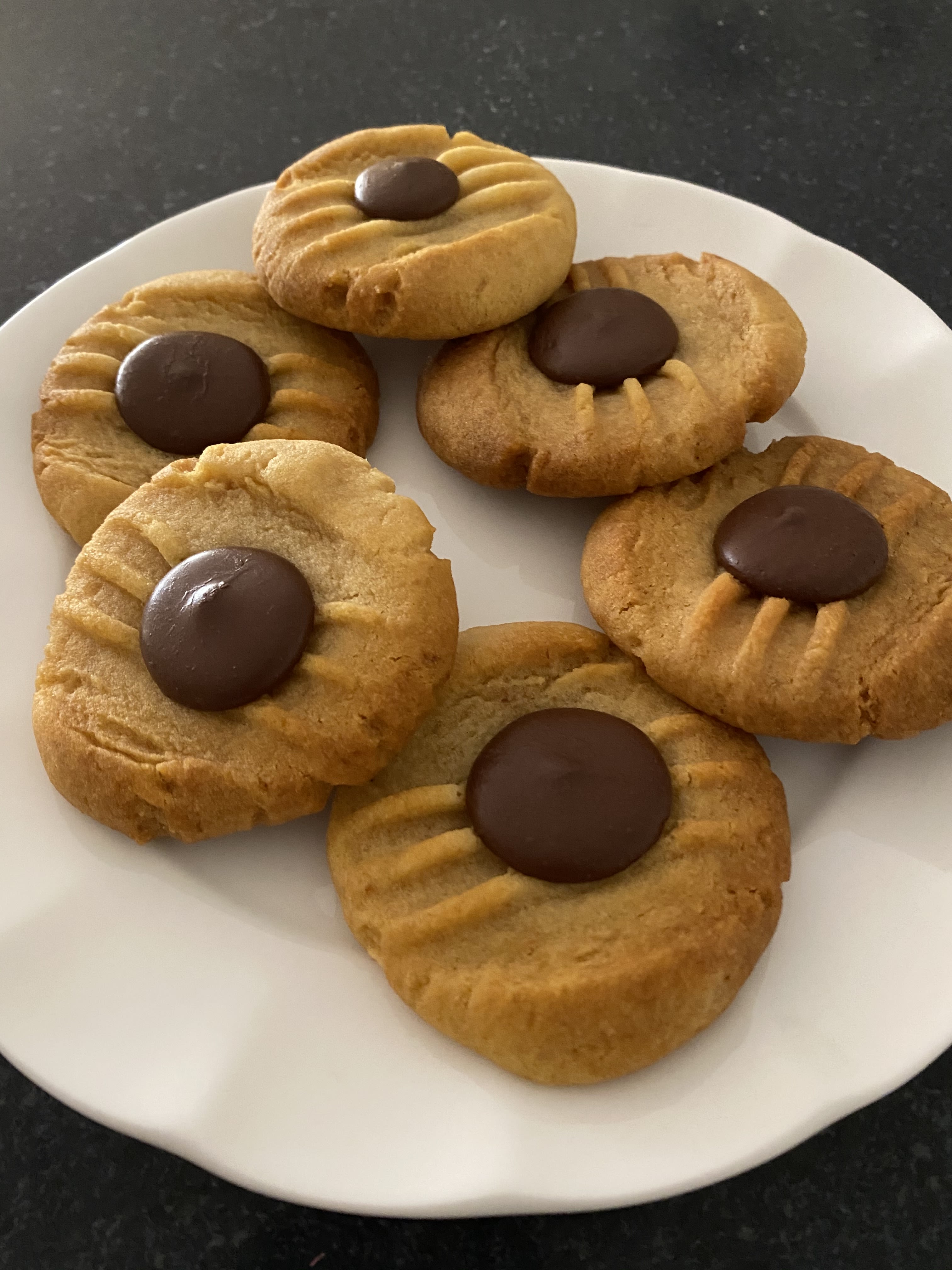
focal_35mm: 26
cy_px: 635
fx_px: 953
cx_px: 476
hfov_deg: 53.1
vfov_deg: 67.3
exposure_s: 1/30
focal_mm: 4.2
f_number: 1.8
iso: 640
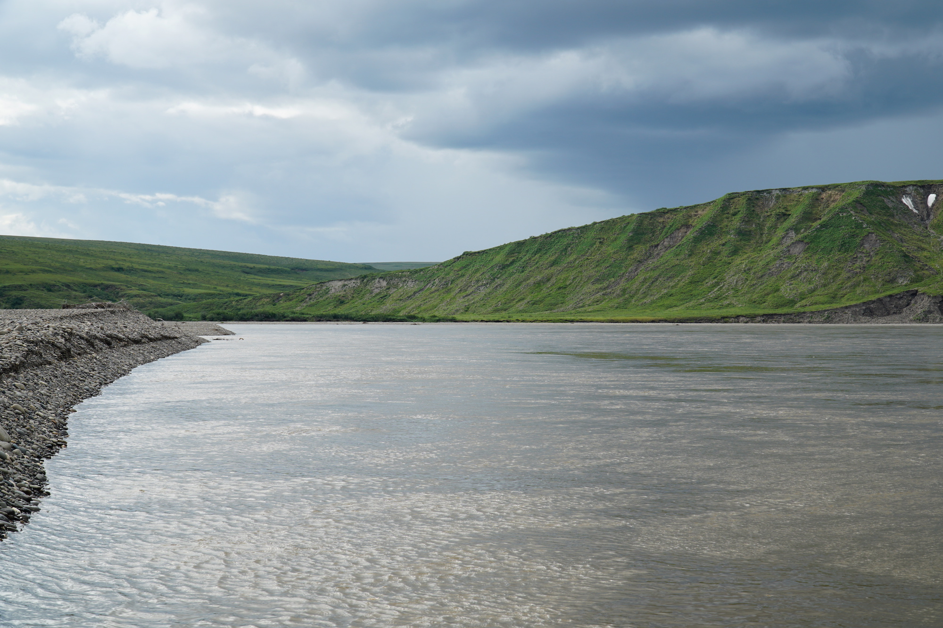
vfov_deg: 23.8
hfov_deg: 35.1
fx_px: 1493
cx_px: 472
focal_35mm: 57
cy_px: 314
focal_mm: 38
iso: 100
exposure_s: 1/125
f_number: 11
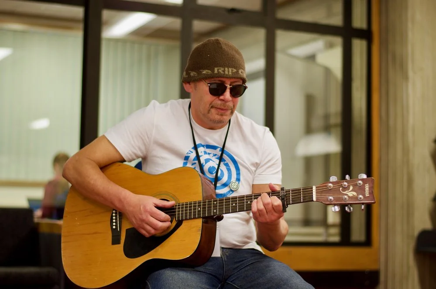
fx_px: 907
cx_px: 218
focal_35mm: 75
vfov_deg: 18.1
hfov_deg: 27.0
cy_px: 144
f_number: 1.8
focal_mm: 50
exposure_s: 1/80
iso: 110
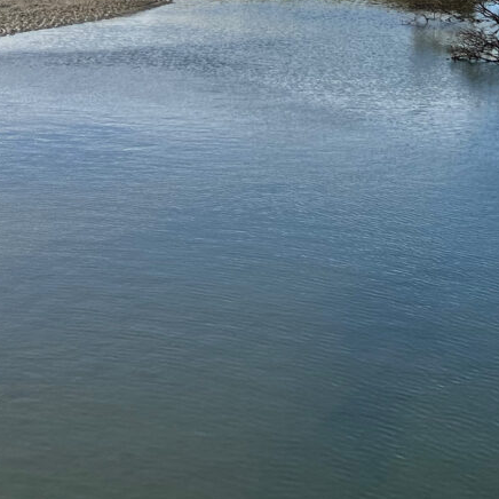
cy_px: -109
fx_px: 1321
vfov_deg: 20.0
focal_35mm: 81
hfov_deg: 21.2
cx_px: 121
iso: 50
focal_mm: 5.7
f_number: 1.5
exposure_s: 1/9434
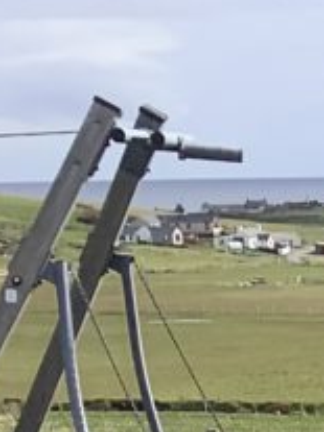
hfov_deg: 7.2
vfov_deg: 9.6
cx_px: 870
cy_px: 909
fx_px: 2361
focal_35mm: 189
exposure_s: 1/840
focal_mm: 3.3
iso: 25
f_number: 2.4
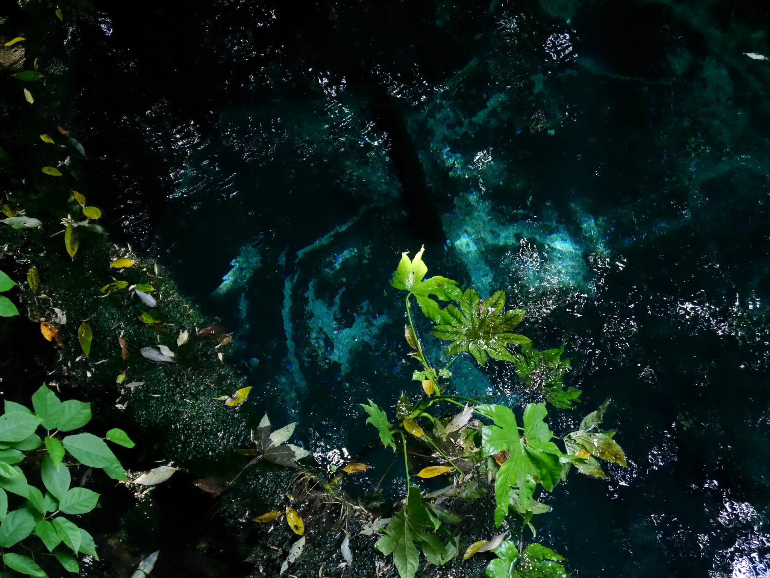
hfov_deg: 31.2
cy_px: 289
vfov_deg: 23.7
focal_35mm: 62
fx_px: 1379
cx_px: 385
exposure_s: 1/500
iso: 5000
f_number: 5.6
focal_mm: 31
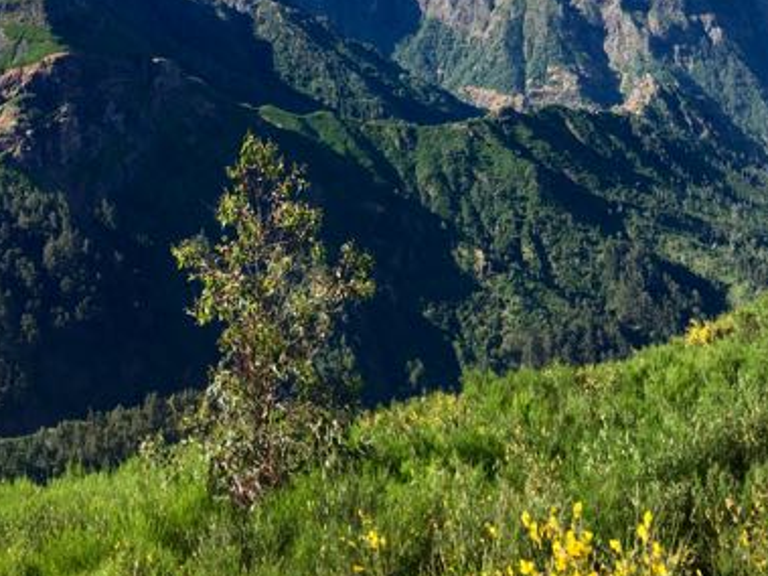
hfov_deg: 37.6
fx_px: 1087
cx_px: 604
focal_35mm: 49
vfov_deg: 29.0
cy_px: 118
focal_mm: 4.15
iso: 25
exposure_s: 1/1012
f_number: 2.2
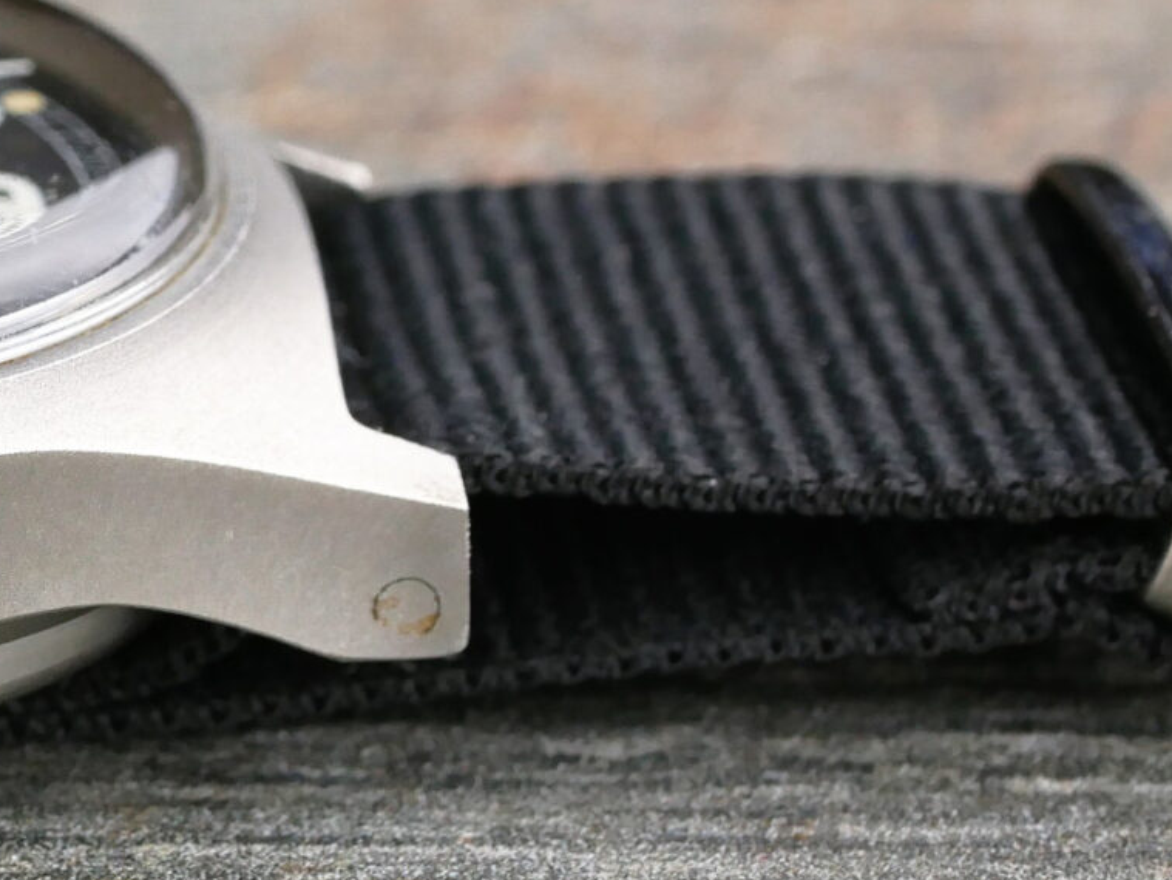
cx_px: -369
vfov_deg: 9.2
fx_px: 5487
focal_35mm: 162
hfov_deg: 11.8
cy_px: 273
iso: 800
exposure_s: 1/100
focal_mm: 30
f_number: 7.1
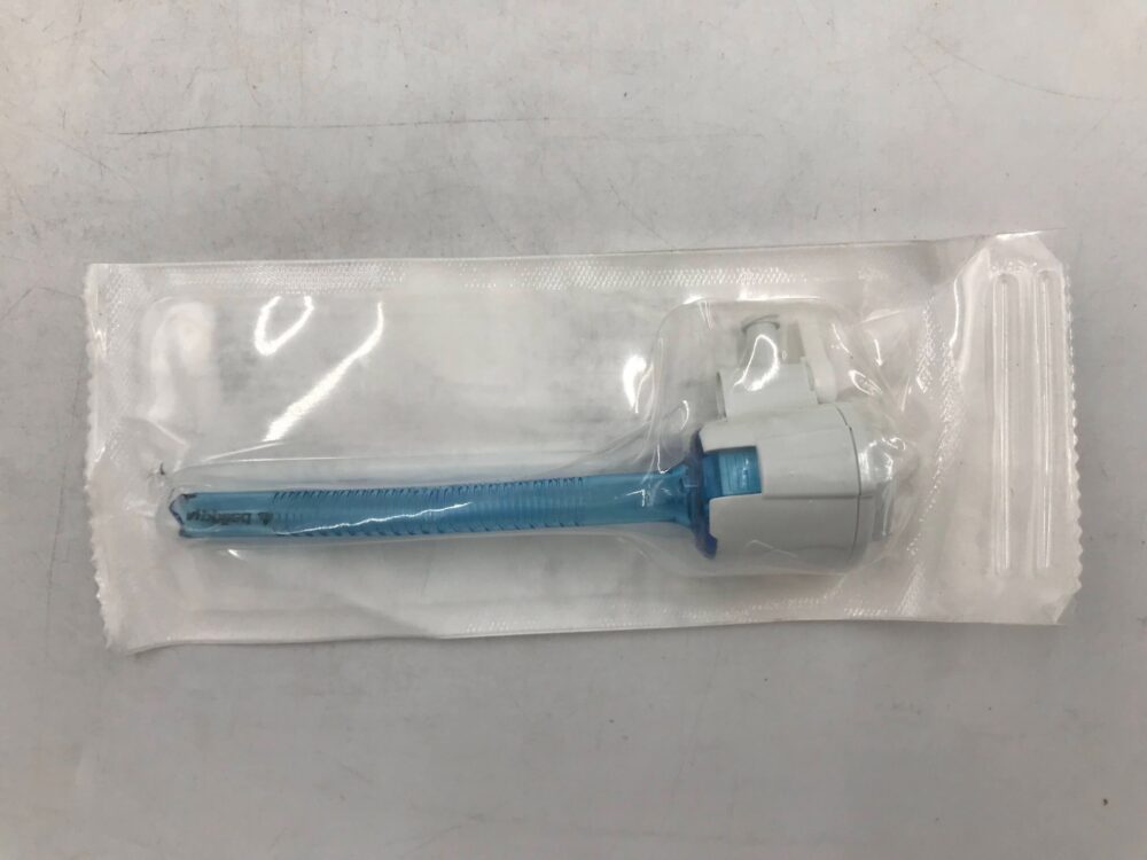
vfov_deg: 49.7
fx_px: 928
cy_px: 430
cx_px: 574
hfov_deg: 63.4
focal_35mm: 28
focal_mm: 3.99
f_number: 1.8
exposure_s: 1/120
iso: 25
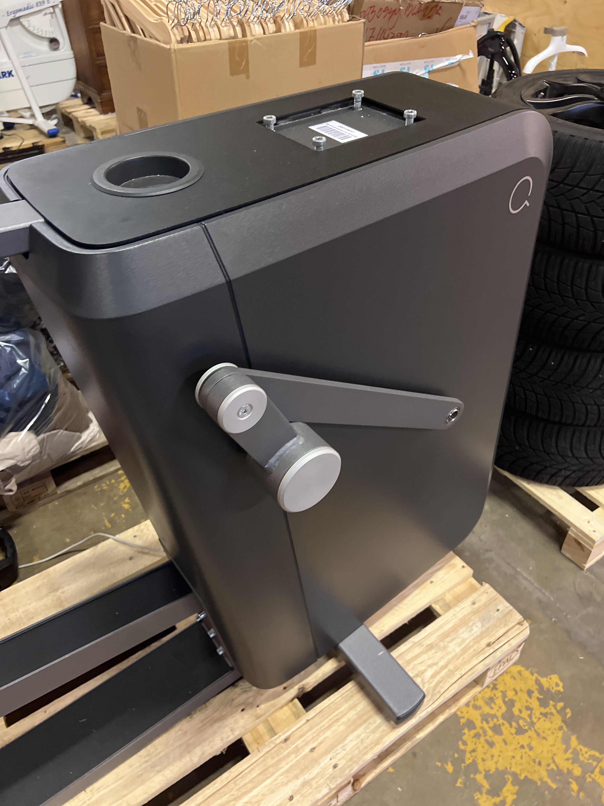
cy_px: 403
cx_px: 302
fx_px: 605
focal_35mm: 26
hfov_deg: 53.1
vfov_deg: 67.3
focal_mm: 5.7
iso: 500
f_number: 1.5
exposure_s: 1/33
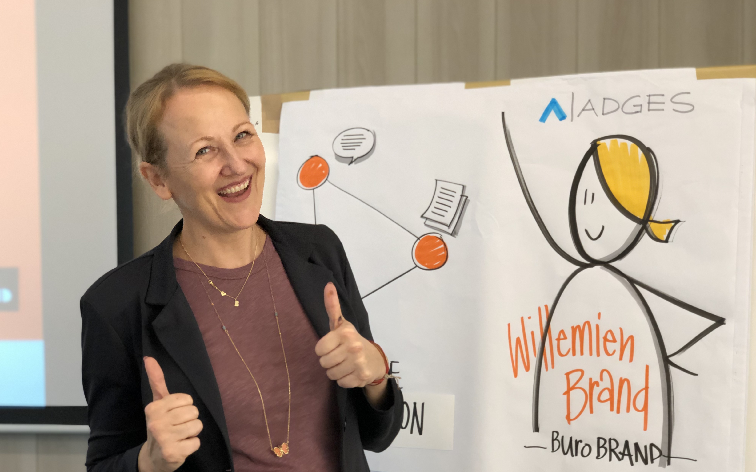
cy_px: 280
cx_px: 374
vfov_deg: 23.1
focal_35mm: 56
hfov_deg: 36.3
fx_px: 1154
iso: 80
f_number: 2.4
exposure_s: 1/57
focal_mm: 6
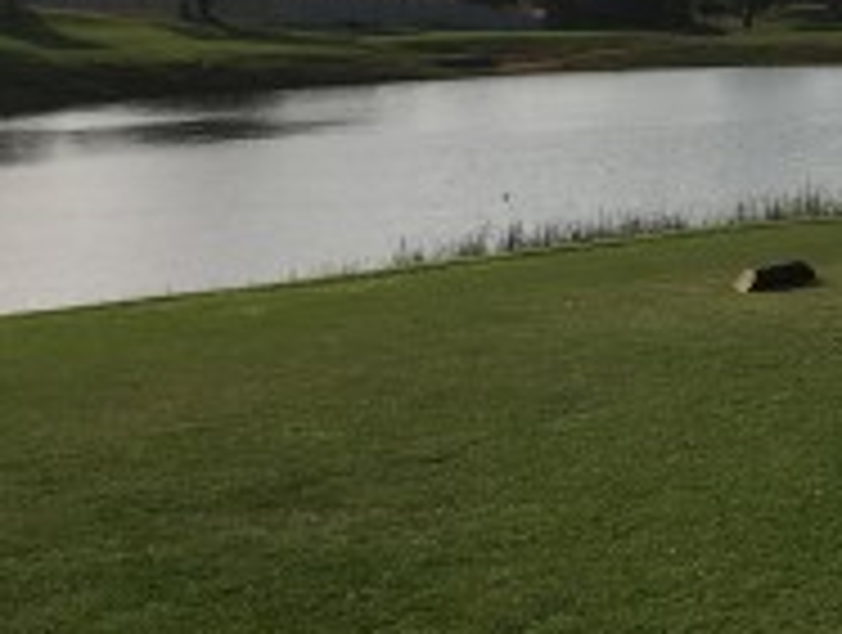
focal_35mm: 99
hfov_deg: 18.0
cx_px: 1211
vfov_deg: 15.0
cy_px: 220
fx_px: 2413
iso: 25
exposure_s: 1/3846
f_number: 2.2
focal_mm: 4.15
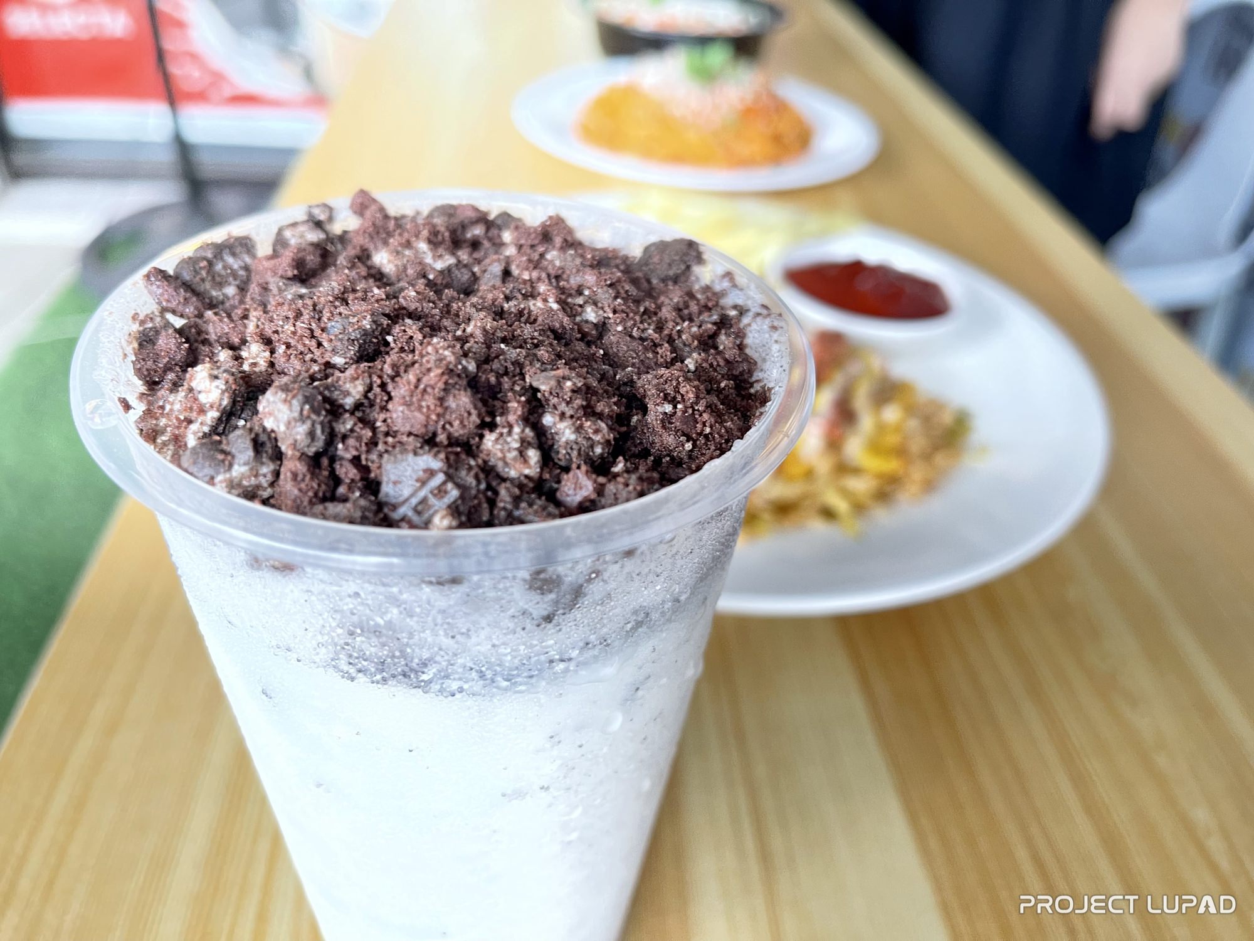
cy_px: 470
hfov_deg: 67.3
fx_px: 942
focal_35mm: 26
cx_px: 627
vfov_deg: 53.1
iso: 200
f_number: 1.6
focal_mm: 5.1
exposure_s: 1/60
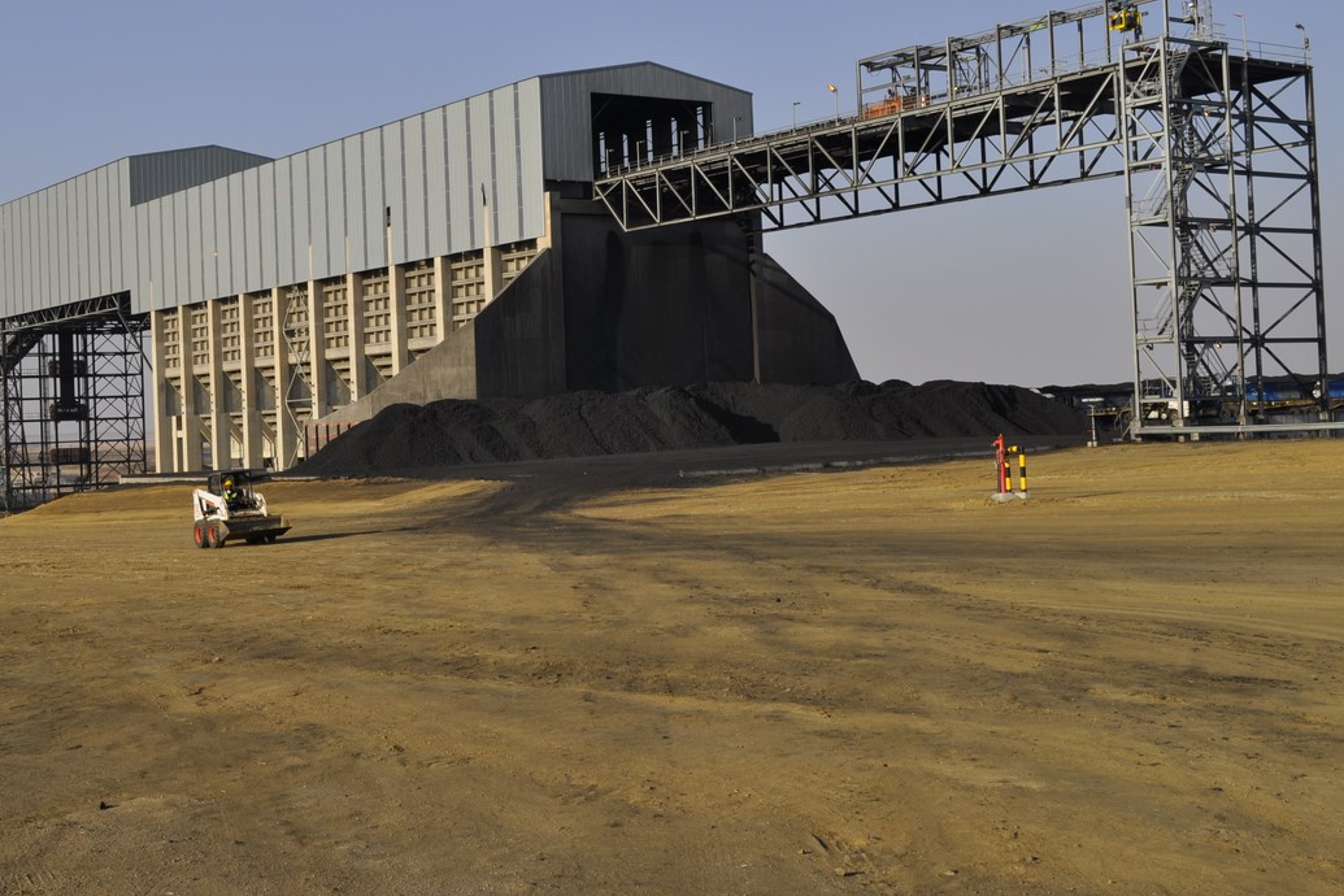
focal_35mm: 51
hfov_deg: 38.6
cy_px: 374
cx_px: 485
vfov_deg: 26.4
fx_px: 1904
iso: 200
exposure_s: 1/400
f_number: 9
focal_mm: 26
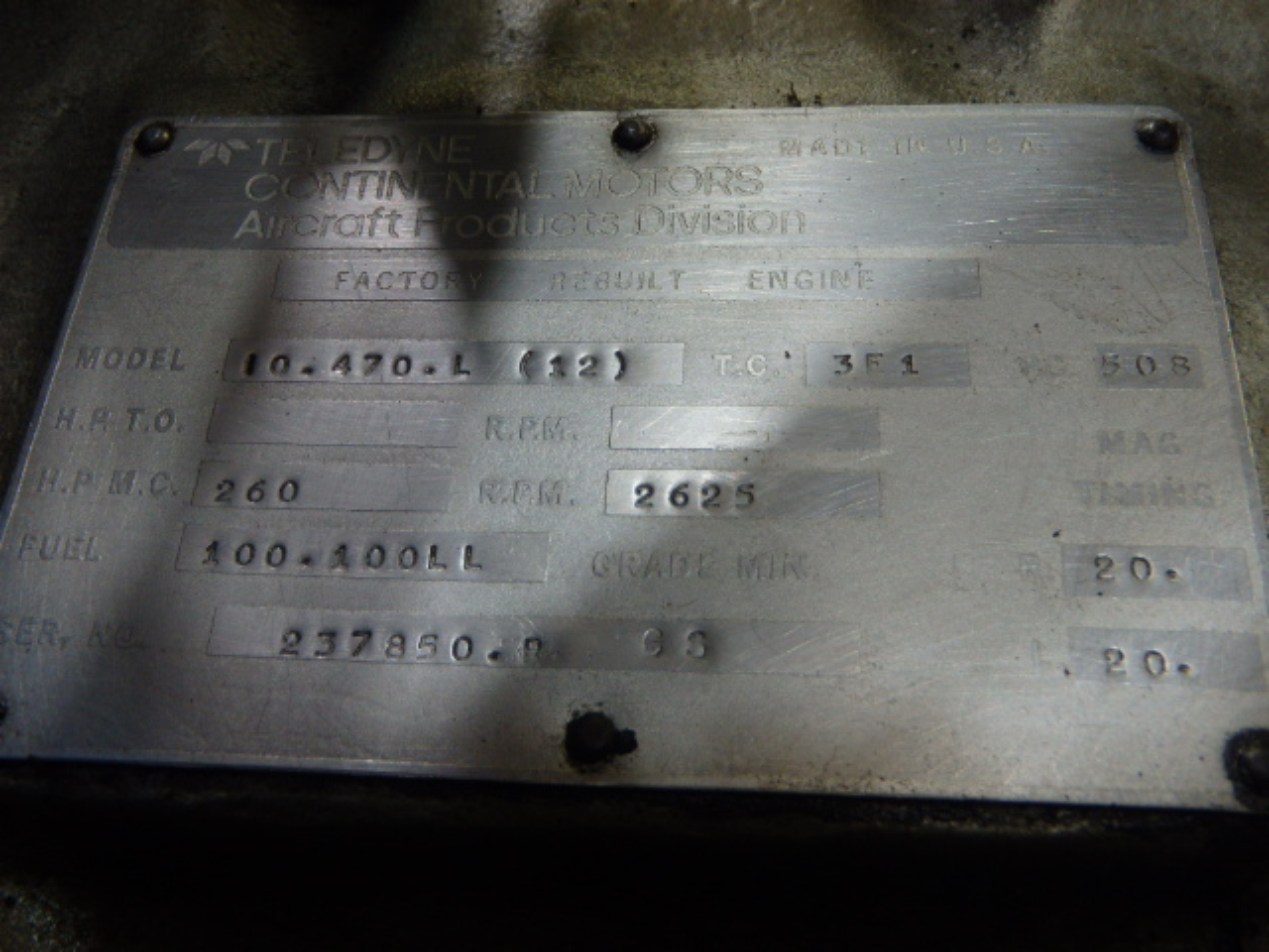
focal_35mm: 34
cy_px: 476
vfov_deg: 41.8
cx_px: 634
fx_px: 1246
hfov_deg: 54.0
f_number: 4.4
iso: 250
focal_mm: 6.1
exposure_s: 1/30
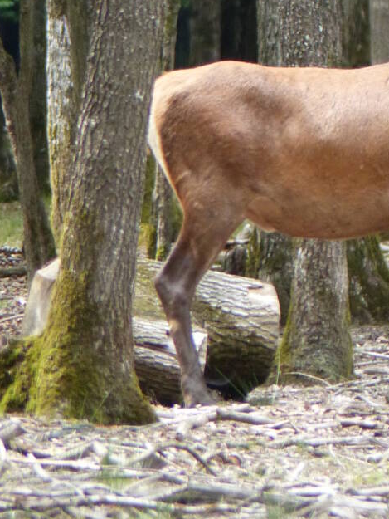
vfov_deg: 1.5
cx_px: 366
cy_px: 12
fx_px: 19696
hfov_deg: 1.1
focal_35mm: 1315
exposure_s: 1/125
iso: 400
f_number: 2.8
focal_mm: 105.6
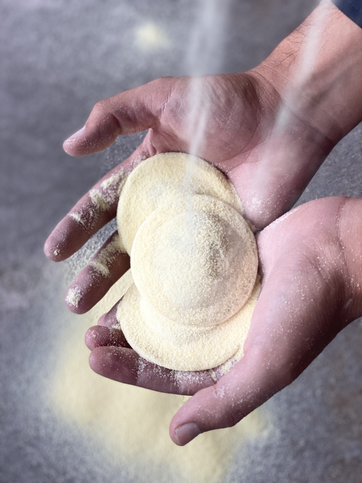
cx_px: 181
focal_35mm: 52
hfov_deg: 28.0
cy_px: 242
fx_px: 725
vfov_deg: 36.8
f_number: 2
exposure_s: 1/122
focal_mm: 6
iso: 100
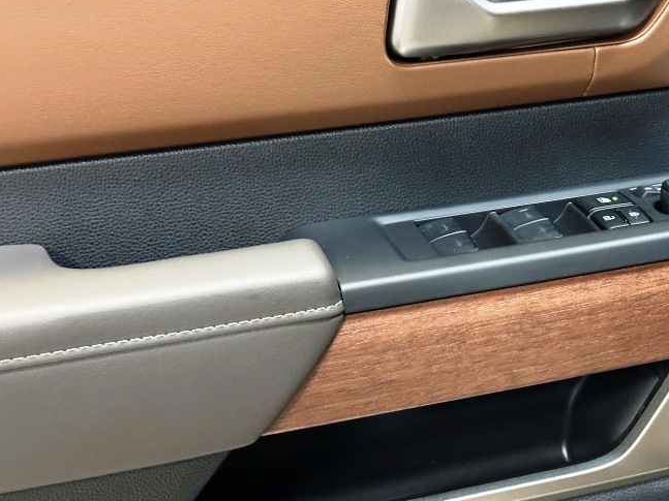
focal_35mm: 76
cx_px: 495
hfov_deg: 25.4
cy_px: 203
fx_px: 1469
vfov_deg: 19.4
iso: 640
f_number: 1.78
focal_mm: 6.86
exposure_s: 1/24
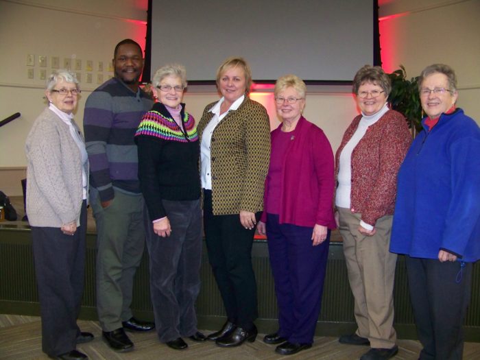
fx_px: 499
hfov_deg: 51.4
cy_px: 180
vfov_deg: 39.7
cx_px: 240
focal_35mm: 36
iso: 200
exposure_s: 1/30
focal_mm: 5.85
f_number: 2.8
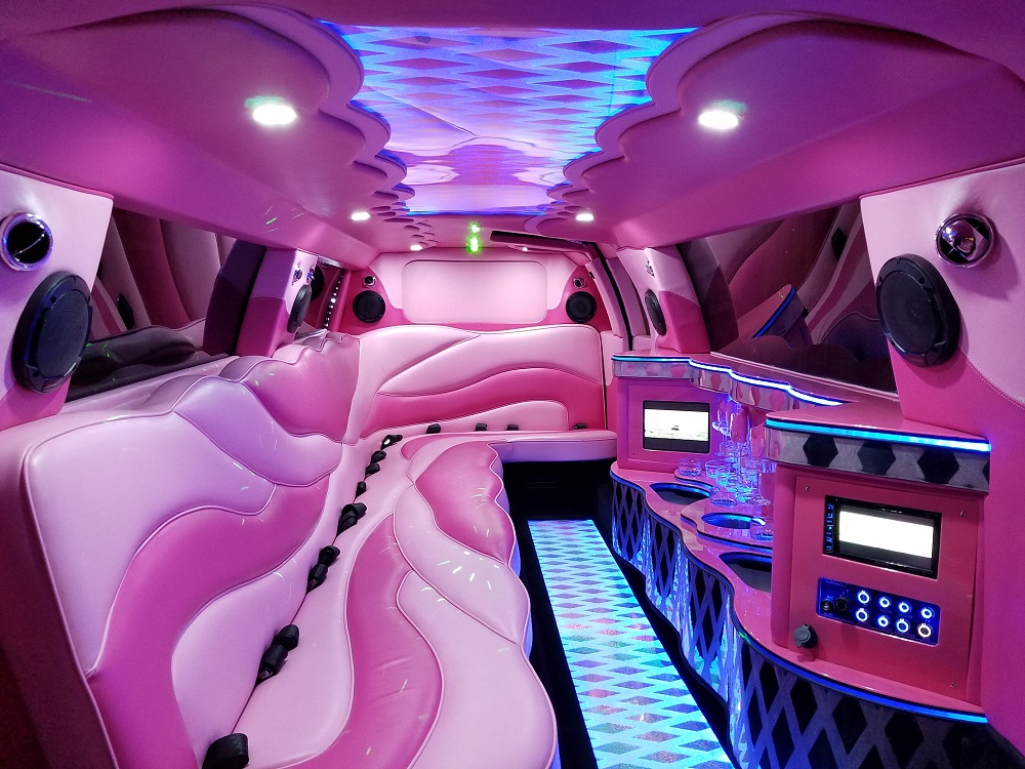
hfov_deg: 67.3
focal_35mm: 26
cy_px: 384
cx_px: 512
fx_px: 770
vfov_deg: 53.1
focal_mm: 4.2
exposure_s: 1/24
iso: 200
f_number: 1.7
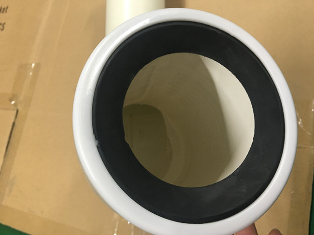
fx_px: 263
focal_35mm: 29
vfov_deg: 48.2
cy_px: 118
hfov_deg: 61.7
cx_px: 157
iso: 125
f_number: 2.2
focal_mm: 4.15
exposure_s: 1/33
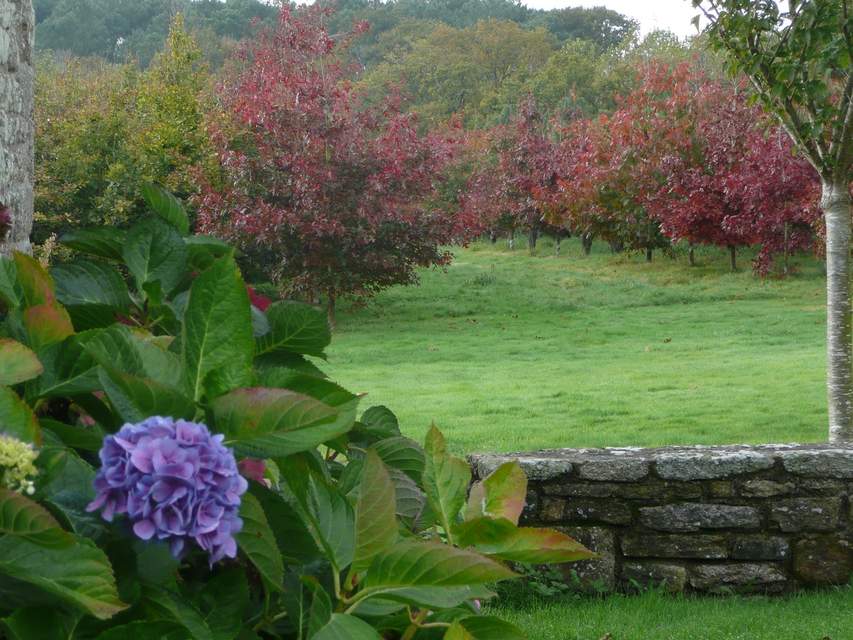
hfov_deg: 18.5
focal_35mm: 106
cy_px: 352
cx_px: 407
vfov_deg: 14.0
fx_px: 2613
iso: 100
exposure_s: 1/80
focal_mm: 14.7
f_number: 4.7
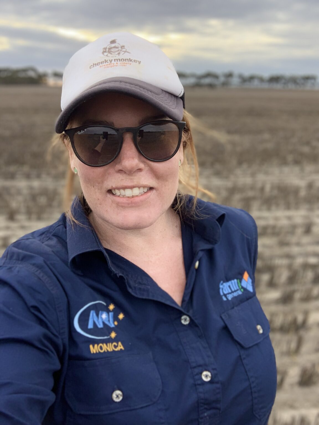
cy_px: 212
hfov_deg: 44.2
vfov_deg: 56.8
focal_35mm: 32
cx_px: 160
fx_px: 393
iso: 16
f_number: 2.2
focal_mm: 2.87
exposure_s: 1/151
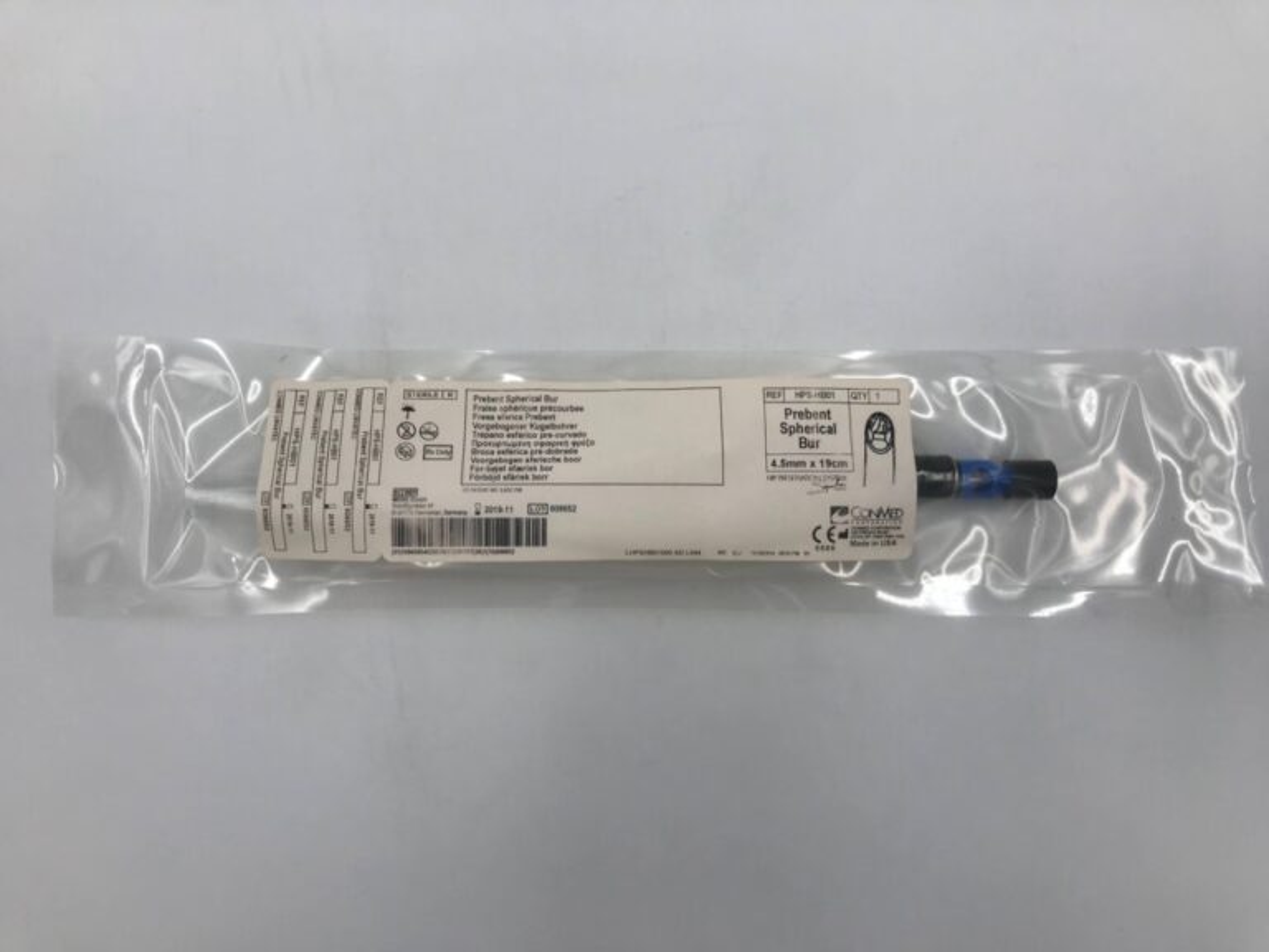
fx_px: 1026
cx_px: 634
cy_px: 476
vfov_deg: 49.7
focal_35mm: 28
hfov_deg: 63.4
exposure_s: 1/204
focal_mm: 3.99
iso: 20
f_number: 1.8
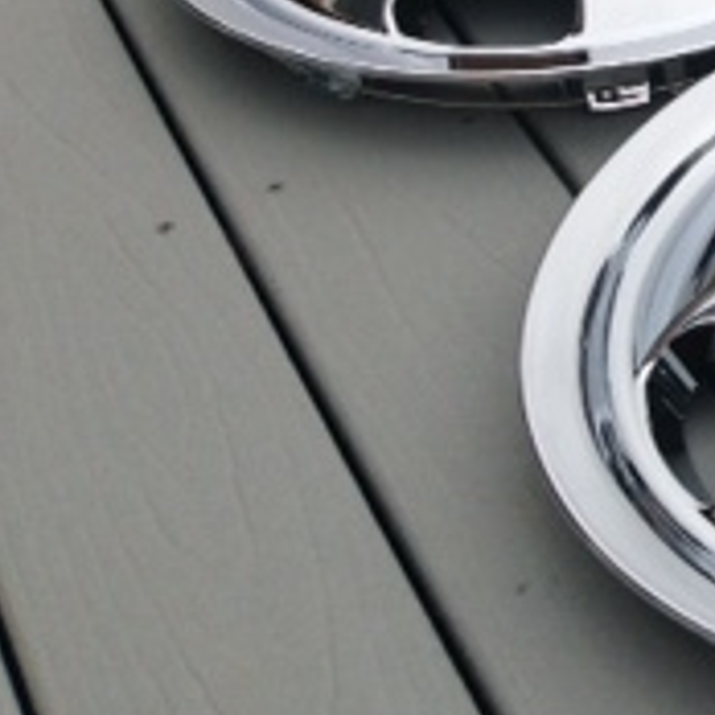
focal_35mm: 107
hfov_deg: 14.3
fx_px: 2500
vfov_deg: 15.6
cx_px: 1303
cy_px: -156
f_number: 2.4
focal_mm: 4.12
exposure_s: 1/821
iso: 50
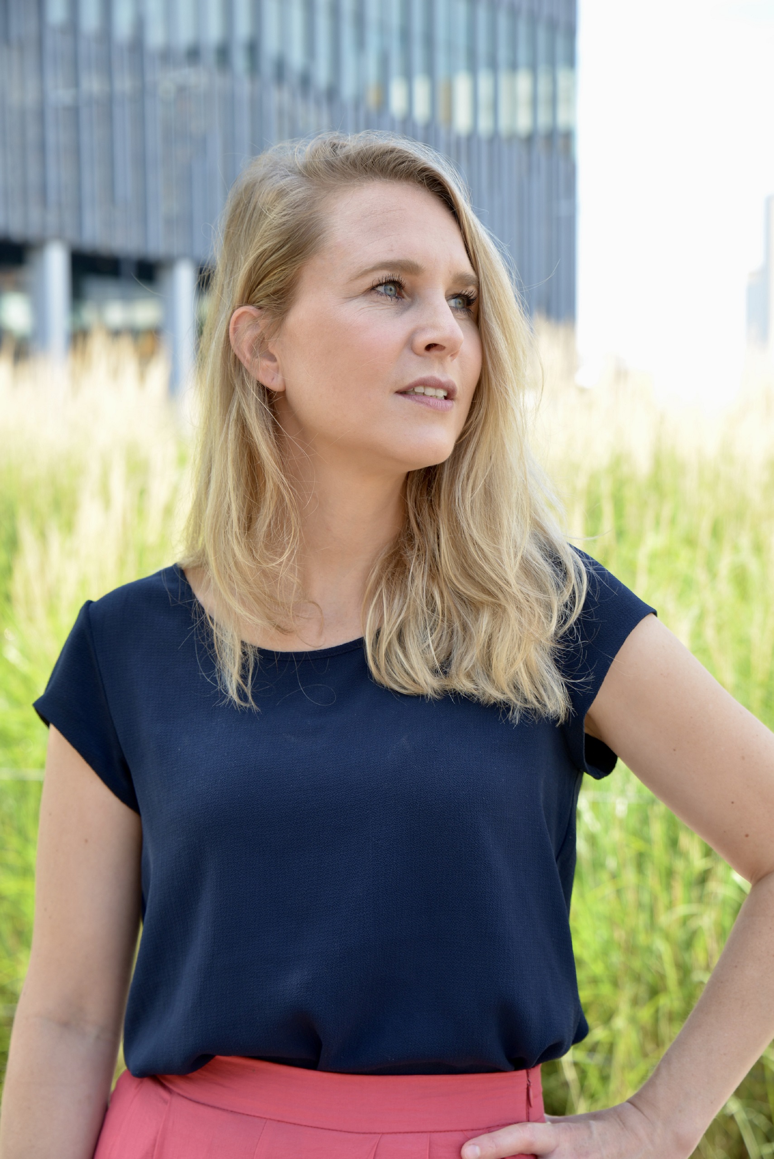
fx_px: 2255
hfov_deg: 19.5
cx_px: 387
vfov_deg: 28.8
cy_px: 580
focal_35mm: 70
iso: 200
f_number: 6.3
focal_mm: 70
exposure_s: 1/160
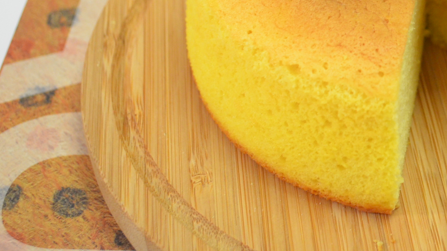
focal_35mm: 95
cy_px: -5
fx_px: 1126
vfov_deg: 12.6
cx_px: 410
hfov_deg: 21.9
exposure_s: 1/15
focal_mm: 32
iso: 1600
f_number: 4.8
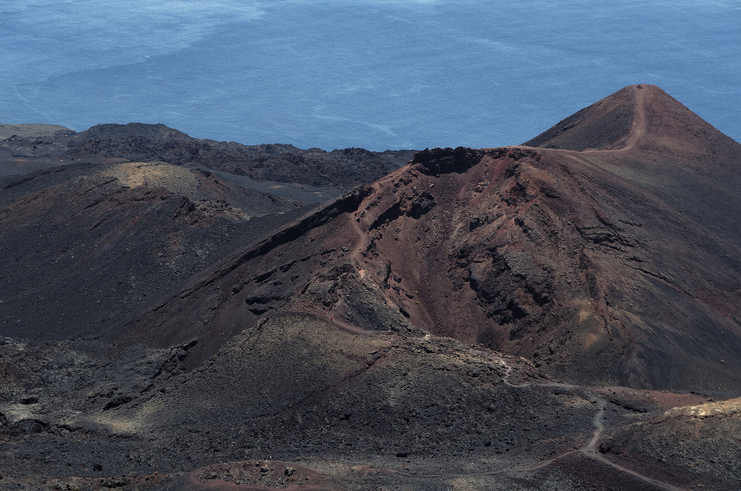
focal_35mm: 120
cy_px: 246
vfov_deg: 11.4
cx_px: 370
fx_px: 2465
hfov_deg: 17.1
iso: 200
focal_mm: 80
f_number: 10
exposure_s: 1/250
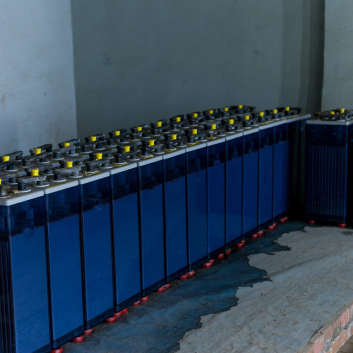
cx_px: 161
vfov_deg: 26.9
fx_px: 738
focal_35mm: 64
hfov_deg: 26.9
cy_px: 176
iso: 250
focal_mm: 50
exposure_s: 1/100
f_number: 2.8
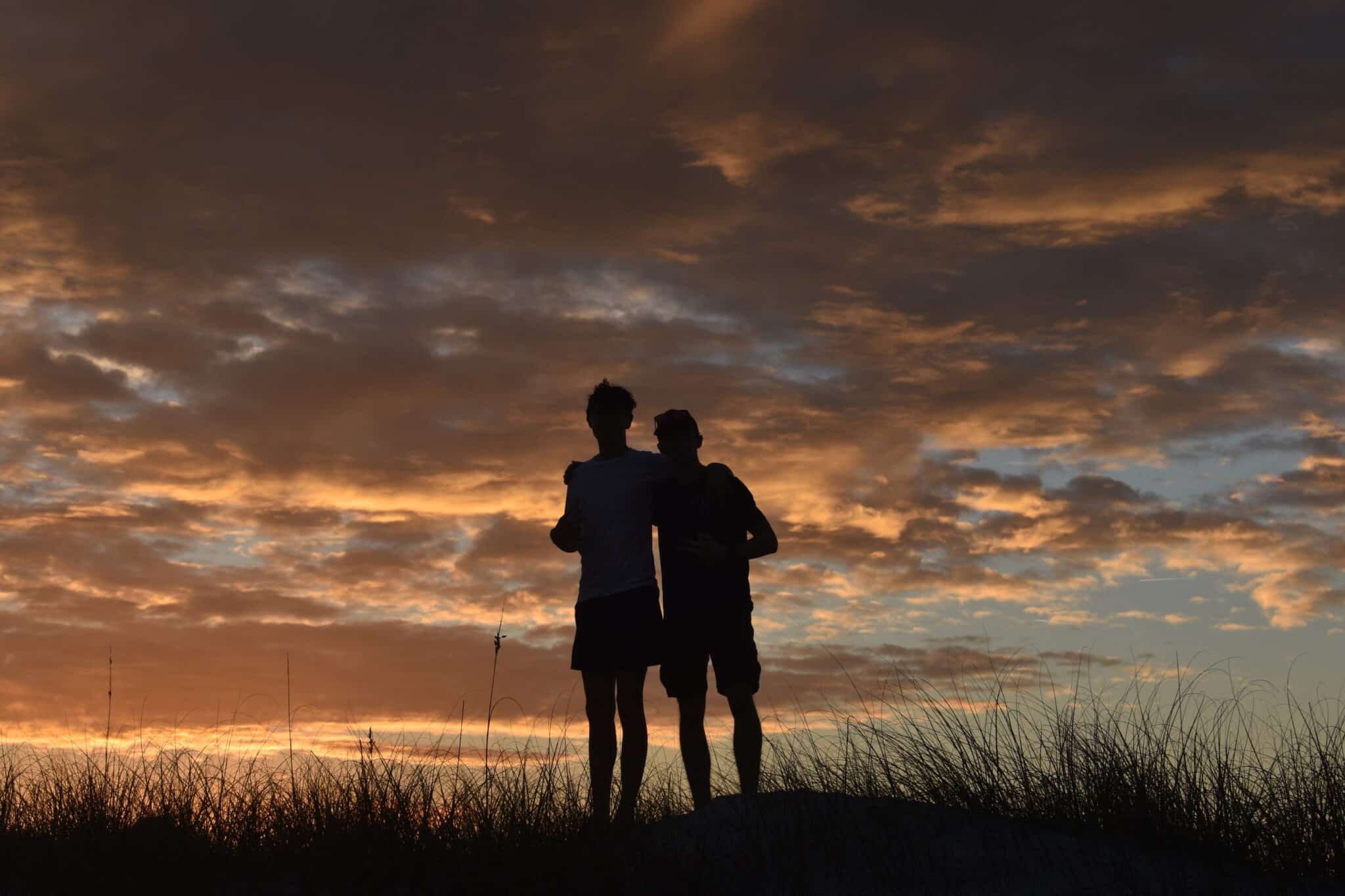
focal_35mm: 82
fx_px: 3082
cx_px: 672
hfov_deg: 24.6
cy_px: 448
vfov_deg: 16.6
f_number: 8
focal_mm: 55
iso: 160
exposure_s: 1/250
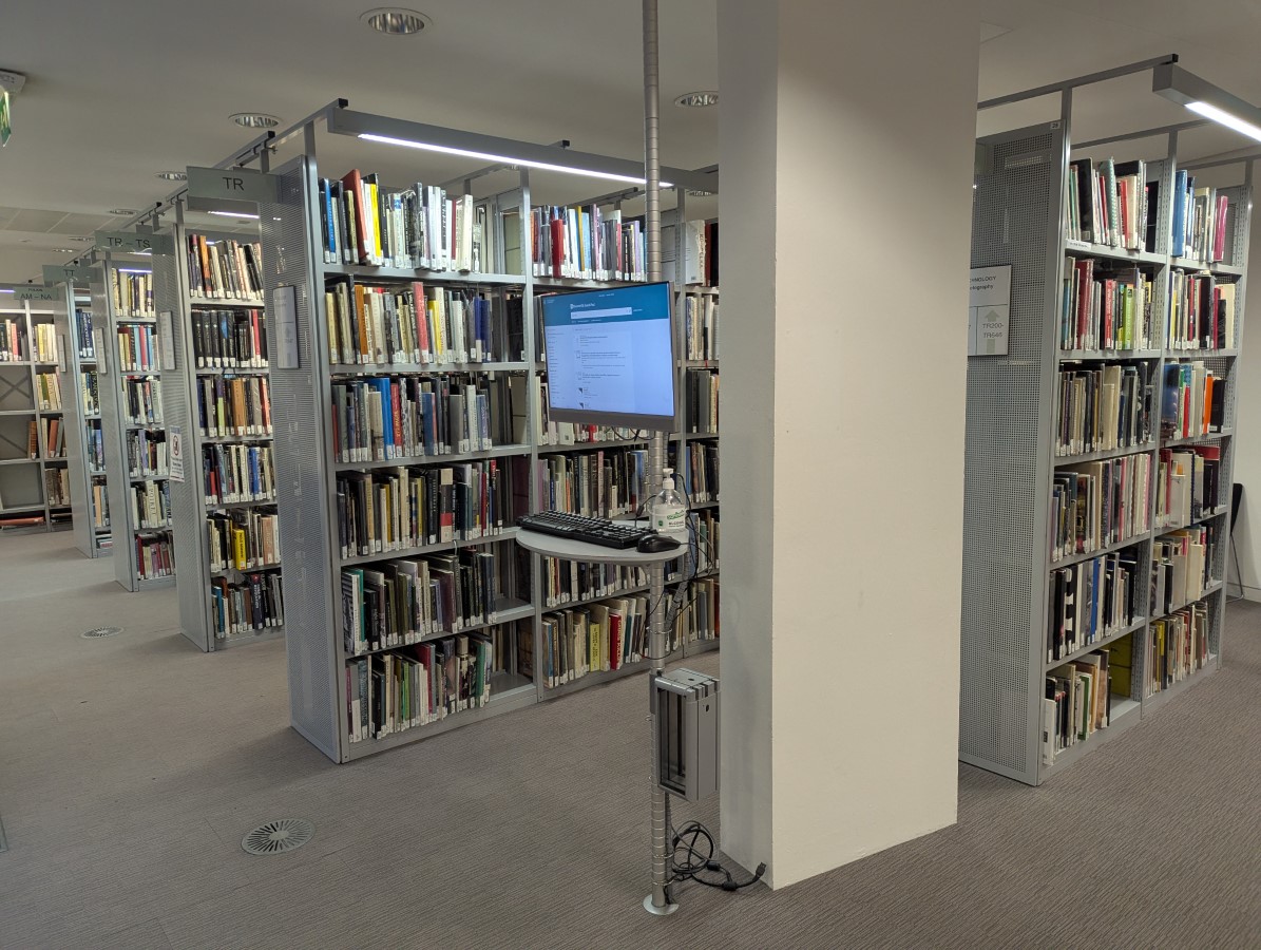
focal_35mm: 24
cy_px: 475
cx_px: 630
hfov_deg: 71.5
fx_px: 876
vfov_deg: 56.9
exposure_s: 1/127
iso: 241
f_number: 1.85
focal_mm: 6.81
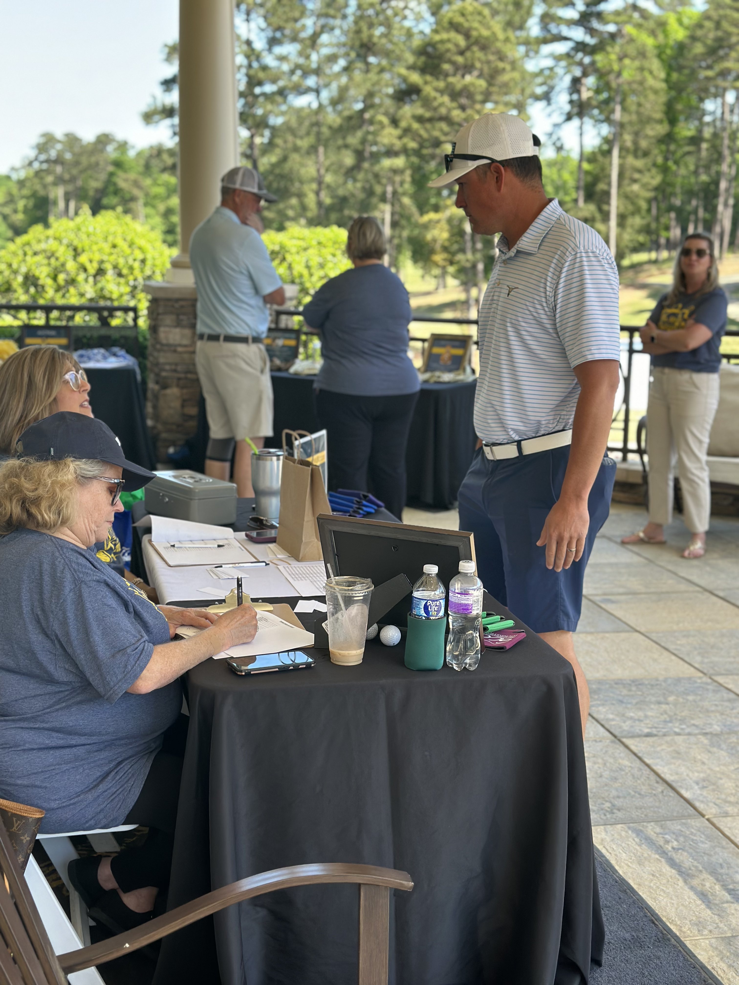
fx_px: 1366
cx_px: 370
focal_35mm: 48
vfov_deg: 39.7
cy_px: 492
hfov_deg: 30.3
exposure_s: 1/384
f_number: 1.78
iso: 80
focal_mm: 6.86
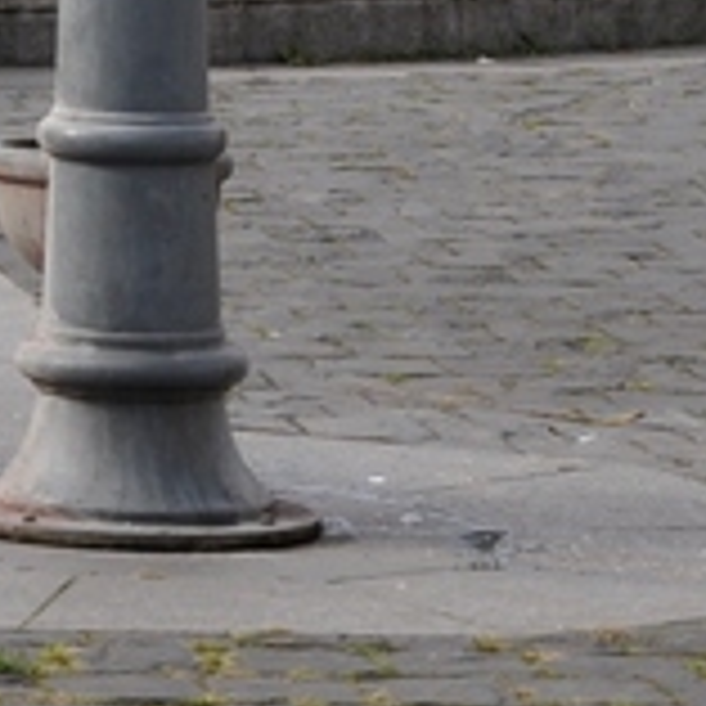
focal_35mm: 371
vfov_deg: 4.6
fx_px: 8561
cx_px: -890
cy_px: -938
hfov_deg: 4.6
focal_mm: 38
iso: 200
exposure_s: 1/320
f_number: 9
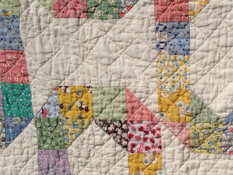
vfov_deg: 14.9
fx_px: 660
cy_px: 173
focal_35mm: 98
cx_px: 260
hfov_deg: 19.2
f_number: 2.4
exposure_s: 1/9259
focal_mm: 4.28
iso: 50
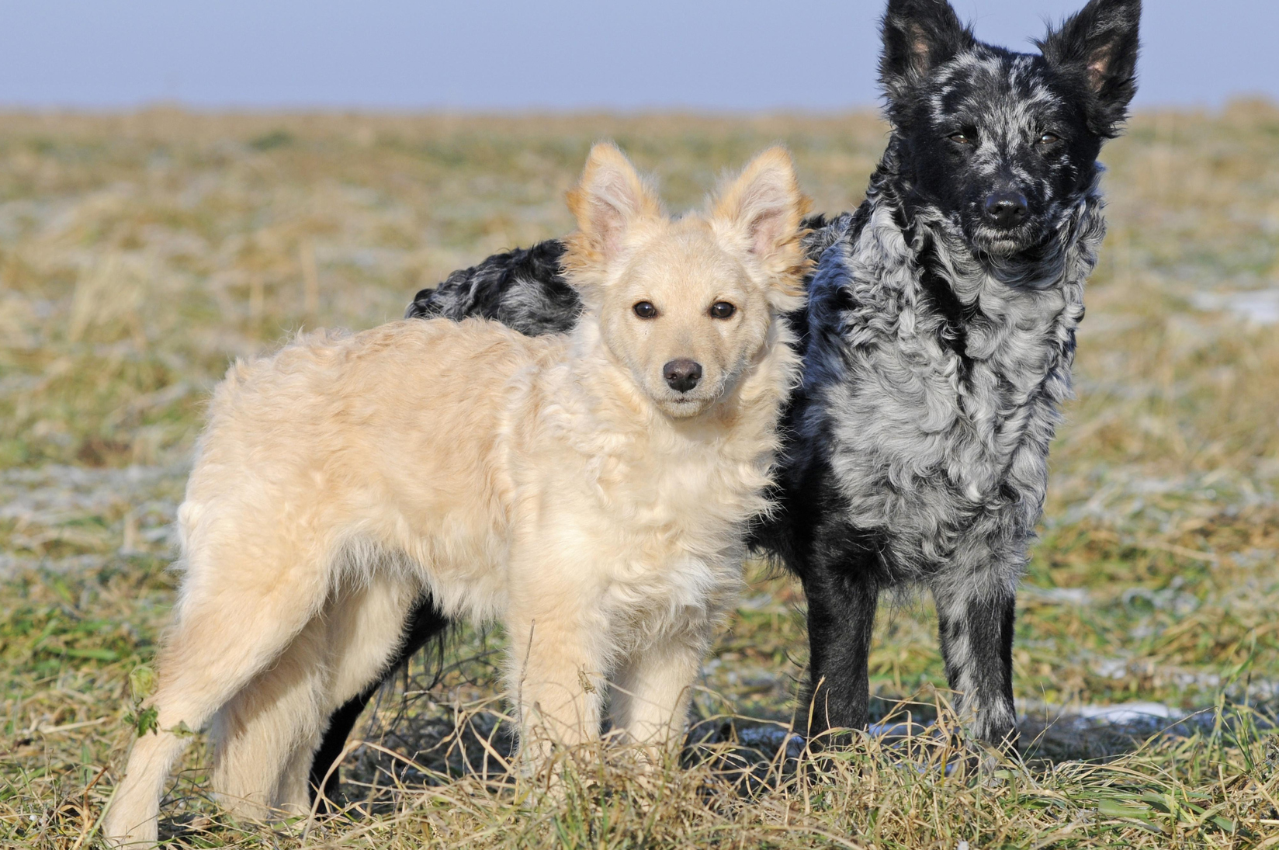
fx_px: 8233
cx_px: 679
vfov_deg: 5.9
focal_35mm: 232
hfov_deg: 8.9
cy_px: 399
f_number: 7.1
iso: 200
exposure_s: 1/500
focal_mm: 120
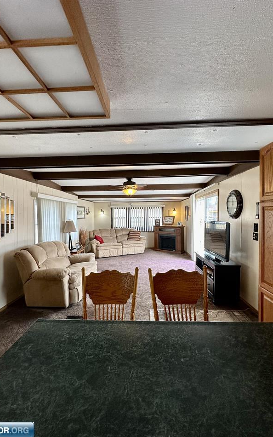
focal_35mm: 15
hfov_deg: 74.8
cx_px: 137
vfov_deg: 101.5
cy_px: 218
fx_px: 179
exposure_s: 1/120
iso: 160
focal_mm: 2.22
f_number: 2.2
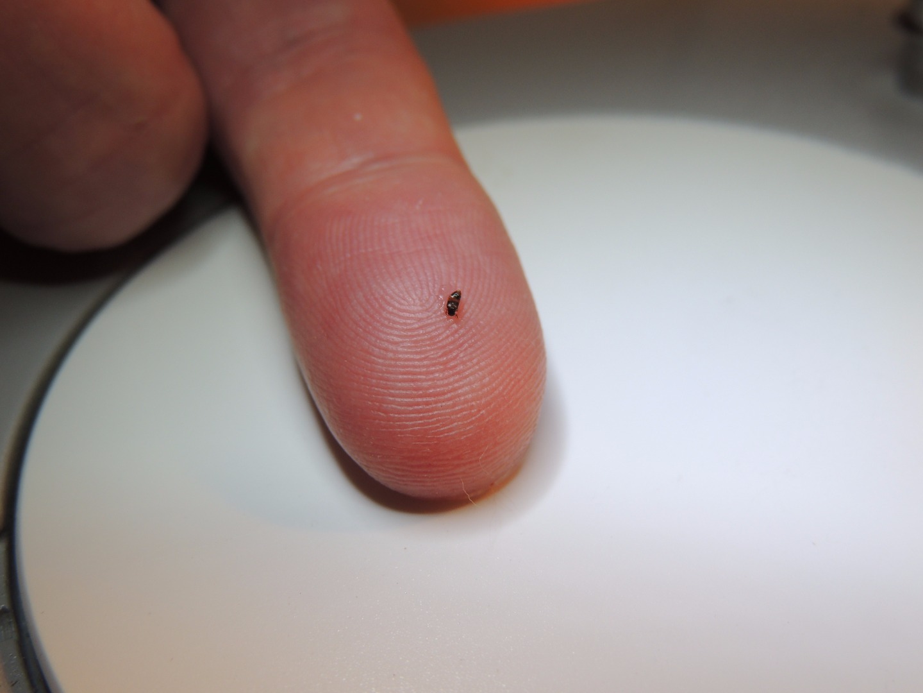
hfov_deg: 43.9
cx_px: 462
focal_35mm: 43
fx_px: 1147
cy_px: 346
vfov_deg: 33.6
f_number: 3.4
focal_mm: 7.6
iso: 100
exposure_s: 1/80
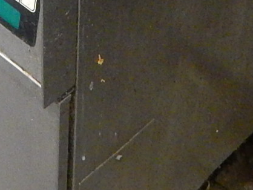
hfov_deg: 15.5
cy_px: -186
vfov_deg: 10.9
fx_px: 914
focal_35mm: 125
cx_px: 1
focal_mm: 4
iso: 200
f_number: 3
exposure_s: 1/10
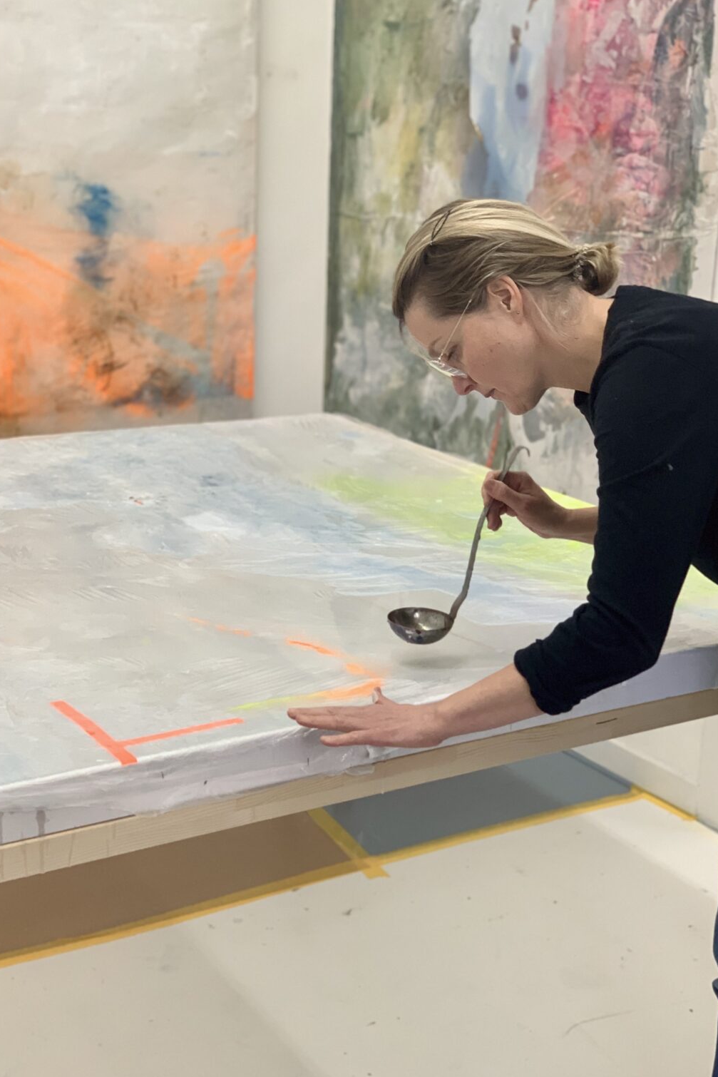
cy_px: 543
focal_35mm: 55
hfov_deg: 24.6
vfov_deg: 36.2
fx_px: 1645
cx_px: 369
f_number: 2.4
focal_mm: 6
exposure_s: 1/100
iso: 125
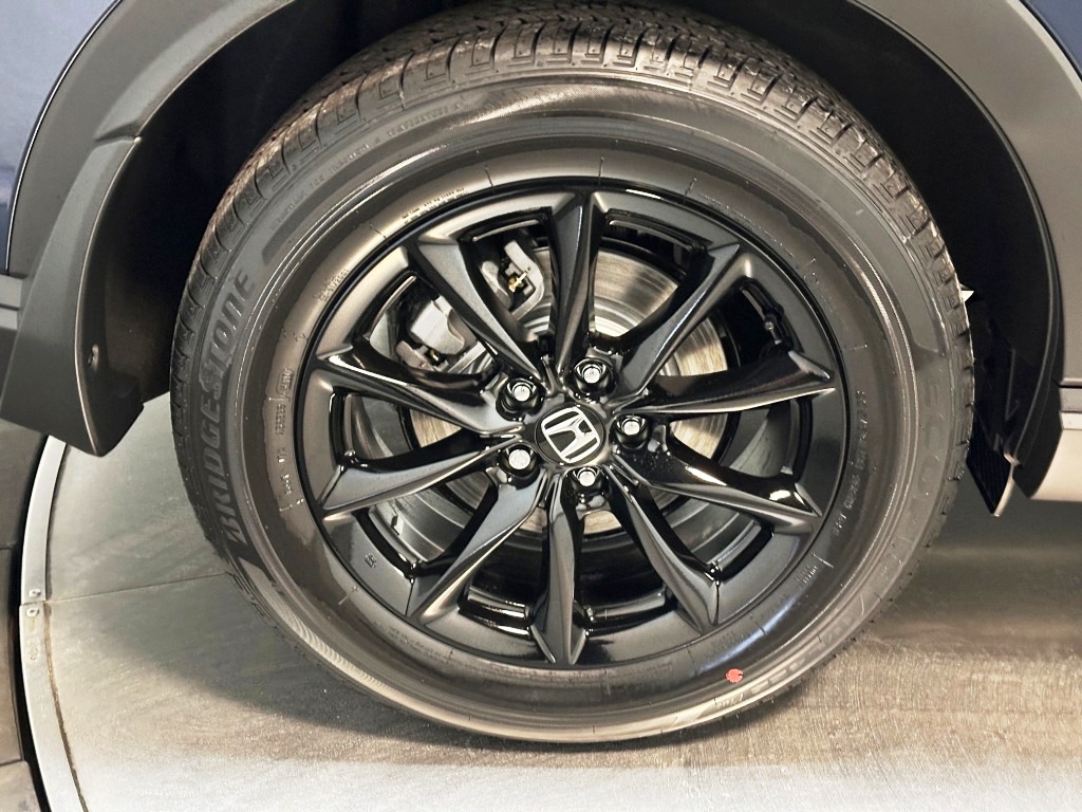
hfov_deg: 39.7
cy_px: 406
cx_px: 541
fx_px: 1500
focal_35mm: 48
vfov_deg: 30.3
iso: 640
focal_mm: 6.86
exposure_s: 1/20
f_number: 1.78
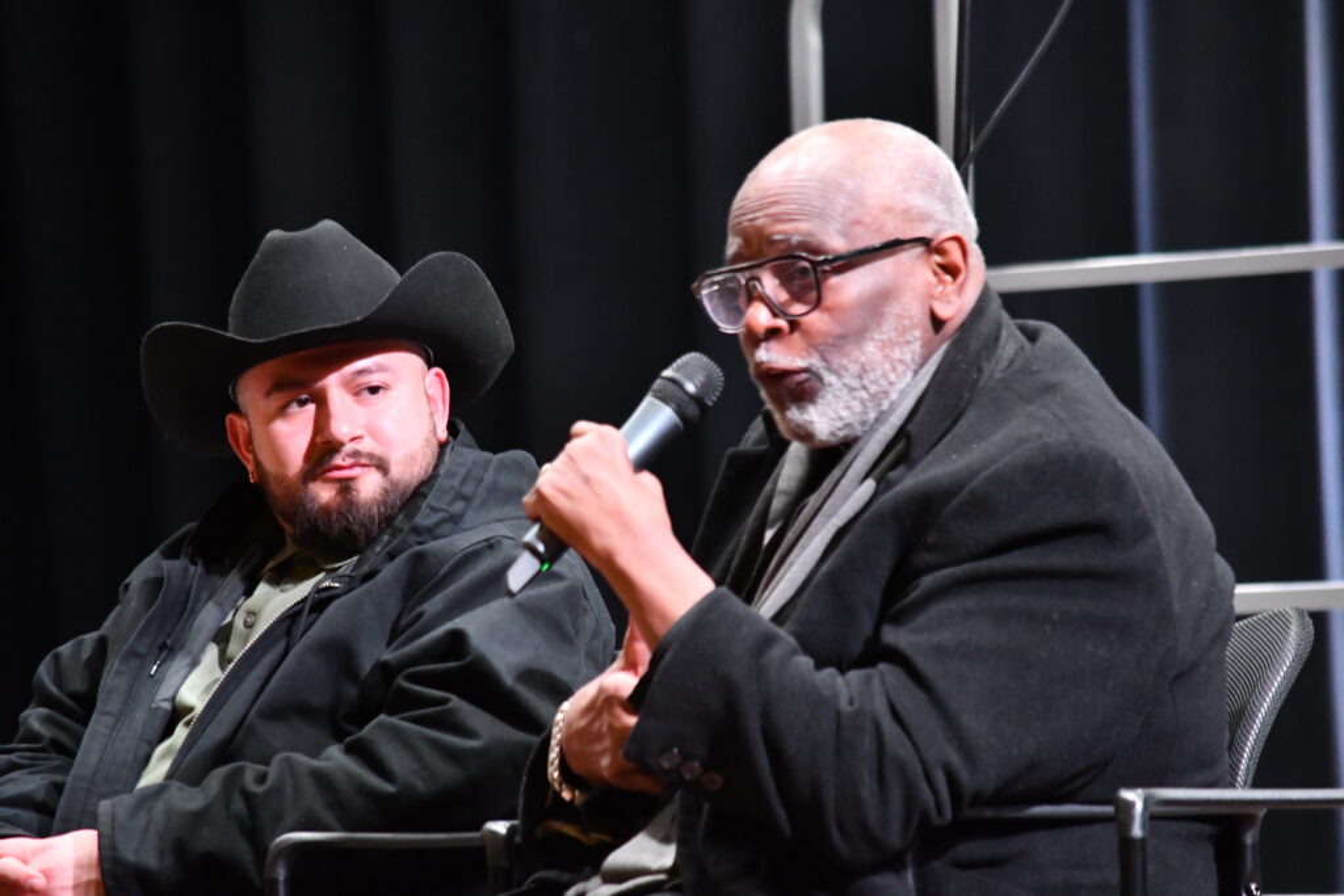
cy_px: 448
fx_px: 13441
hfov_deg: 5.7
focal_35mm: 360
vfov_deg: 3.8
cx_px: 672
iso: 2500
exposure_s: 1/80
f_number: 5.3
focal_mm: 240
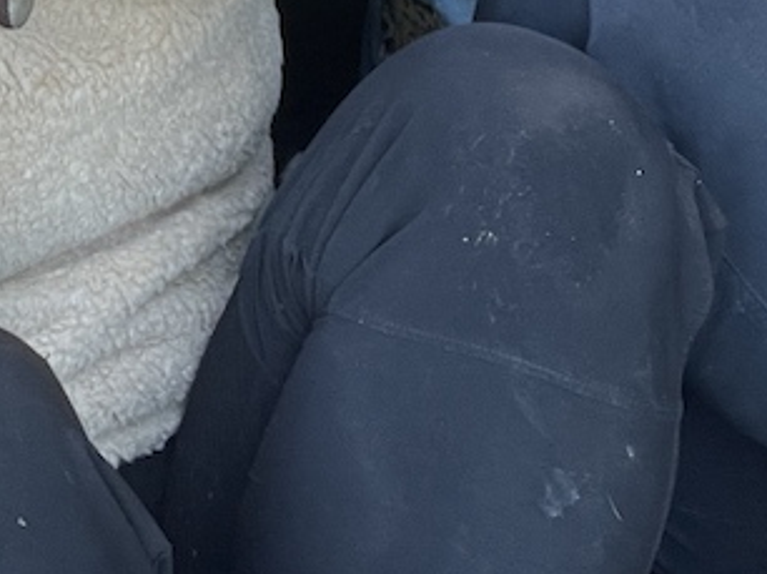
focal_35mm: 77
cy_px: -378
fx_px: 1705
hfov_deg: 22.7
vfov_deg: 16.7
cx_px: -221
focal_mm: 2.71
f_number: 2.2
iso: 100
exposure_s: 1/77
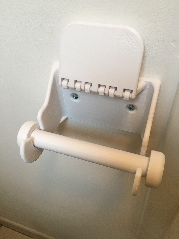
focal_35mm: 29
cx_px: 90
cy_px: 120
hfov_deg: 48.2
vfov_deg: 61.7
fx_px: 200
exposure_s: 1/33
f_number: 2.2
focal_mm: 4.15
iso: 50
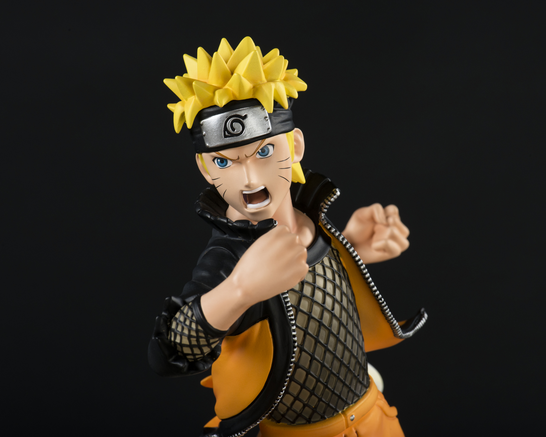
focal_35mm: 119
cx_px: 304
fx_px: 1923
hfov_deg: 16.2
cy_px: 219
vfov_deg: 13.0
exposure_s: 1/250
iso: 400
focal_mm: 105
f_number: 18
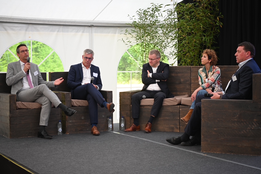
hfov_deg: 28.8
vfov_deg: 19.5
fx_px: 508
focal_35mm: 70
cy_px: 87
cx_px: 130
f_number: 2.8
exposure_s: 1/200
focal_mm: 70
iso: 125
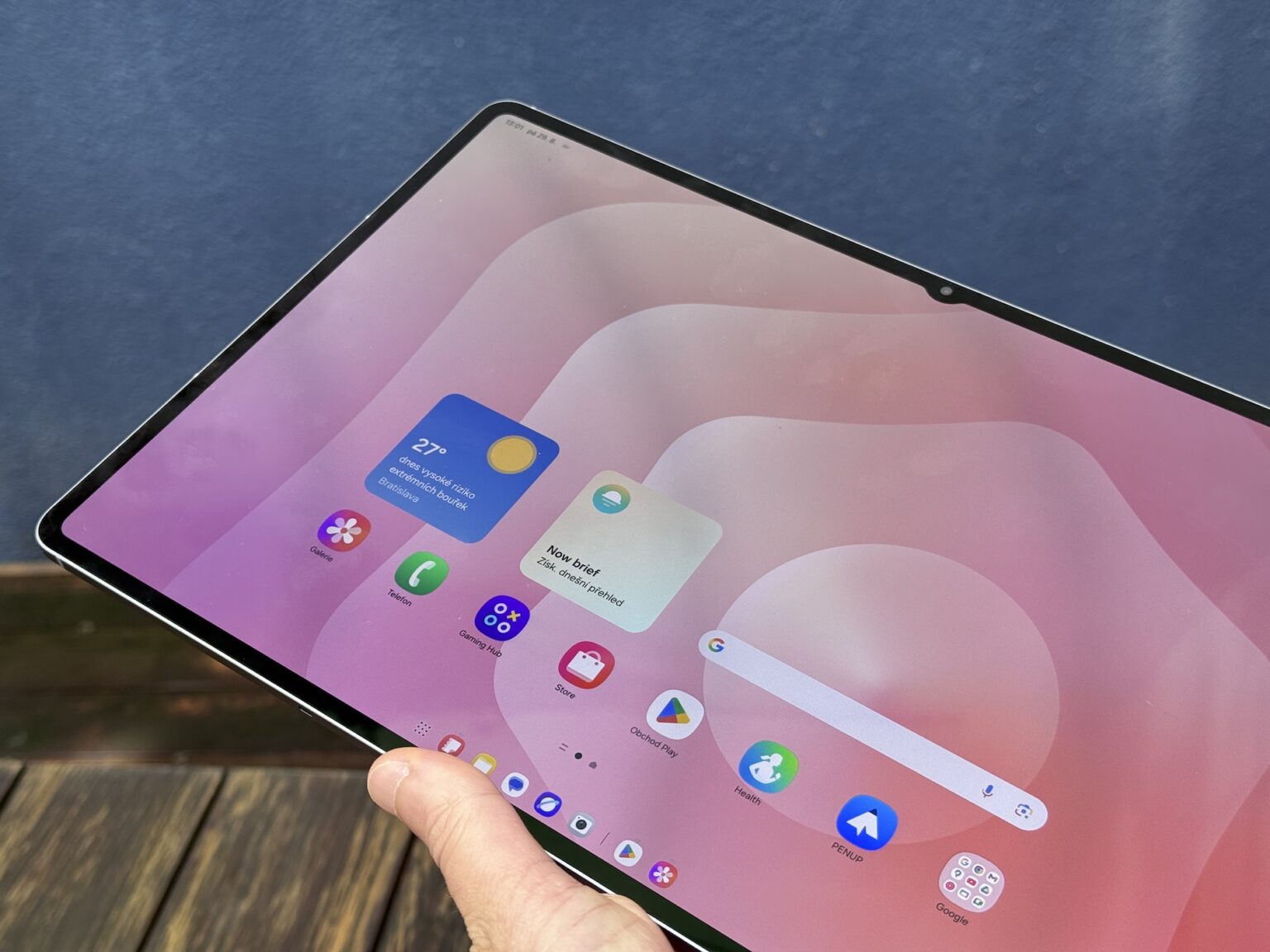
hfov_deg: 39.7
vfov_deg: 30.3
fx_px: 1761
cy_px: 476
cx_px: 635
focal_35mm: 48
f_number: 1.78
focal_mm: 6.76
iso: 64
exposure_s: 1/420
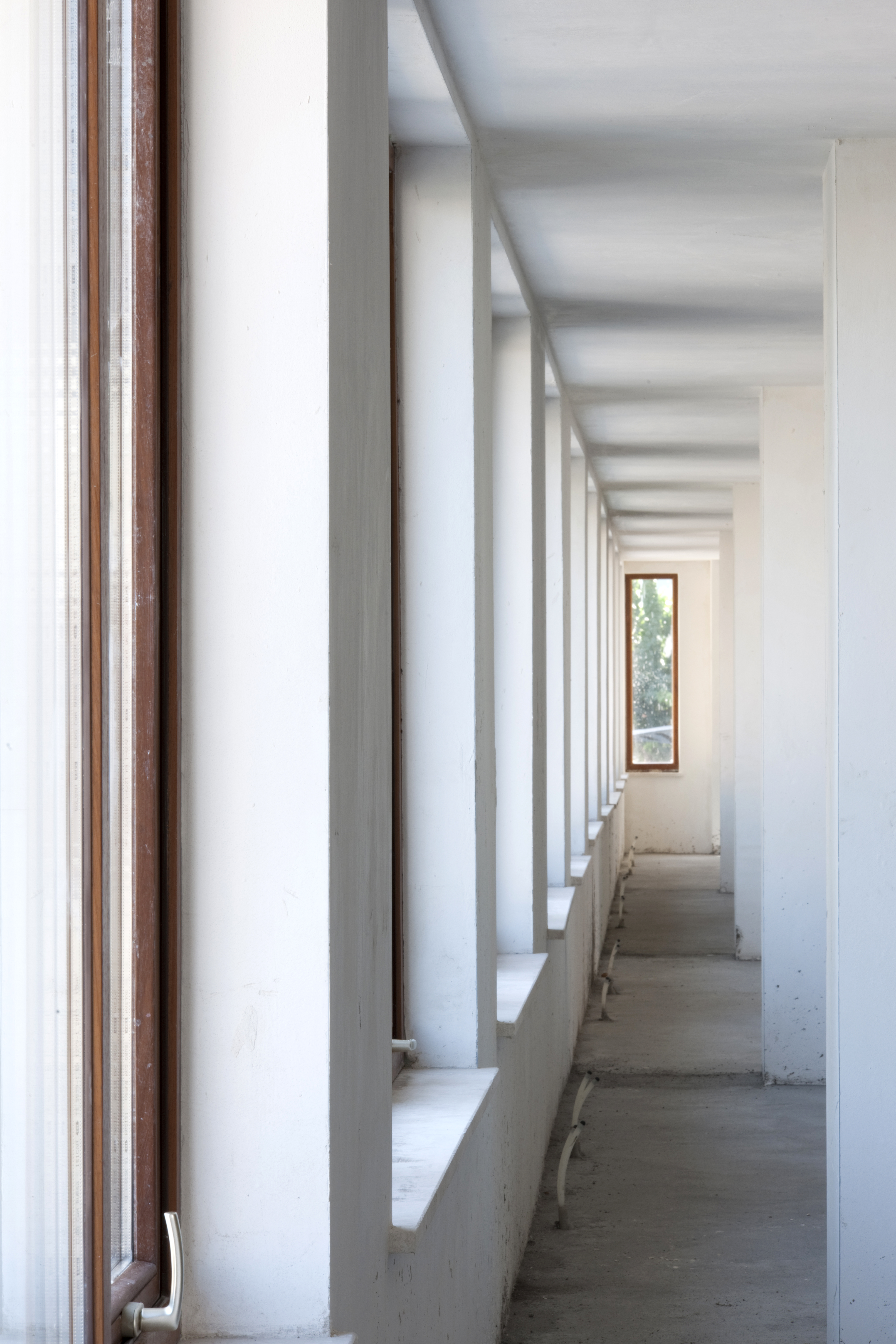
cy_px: 672
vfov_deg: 17.6
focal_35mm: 116
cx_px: 448
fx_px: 4331
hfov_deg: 11.8
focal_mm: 116
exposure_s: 1/2
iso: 125
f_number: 22
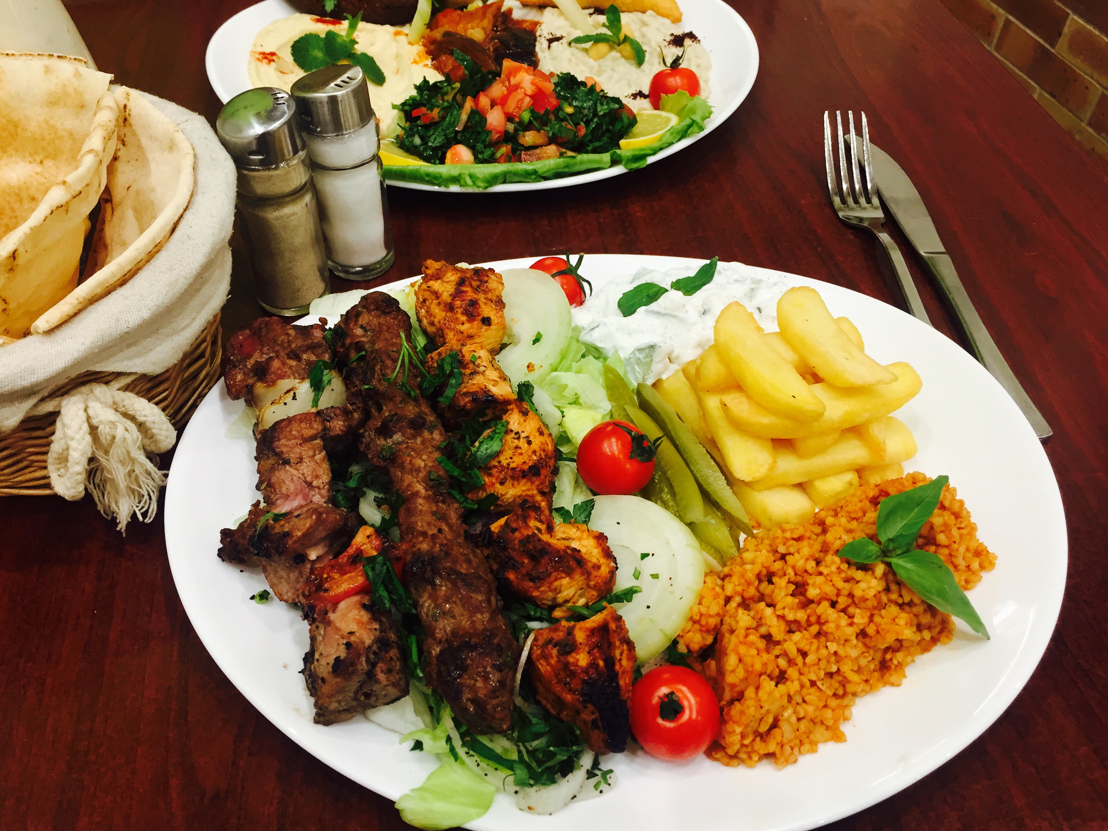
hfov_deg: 60.0
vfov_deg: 46.8
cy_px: 426
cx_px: 549
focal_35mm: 30
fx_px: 960
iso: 100
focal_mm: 4.15
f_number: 2.2
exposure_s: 1/33
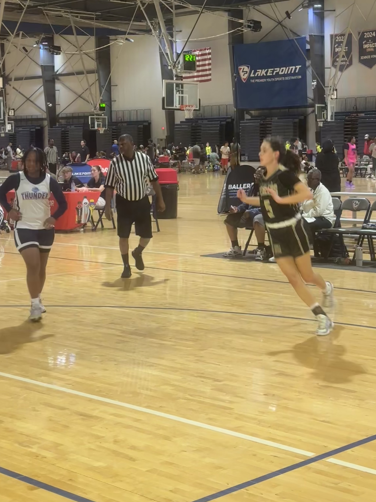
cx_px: 216
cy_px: 185
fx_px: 912
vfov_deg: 30.6
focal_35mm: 63
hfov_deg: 23.3
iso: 160
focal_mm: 6.86
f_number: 1.78
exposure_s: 1/60
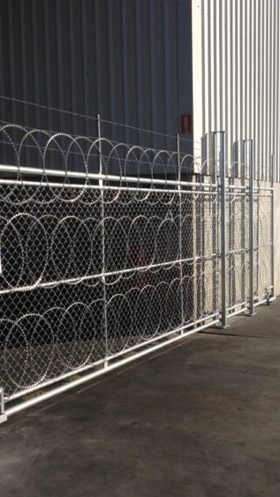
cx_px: 196
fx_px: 686
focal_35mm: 52
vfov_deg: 39.9
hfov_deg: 22.9
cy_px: 252
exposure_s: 1/2208
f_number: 2.4
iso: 50
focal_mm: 4.28
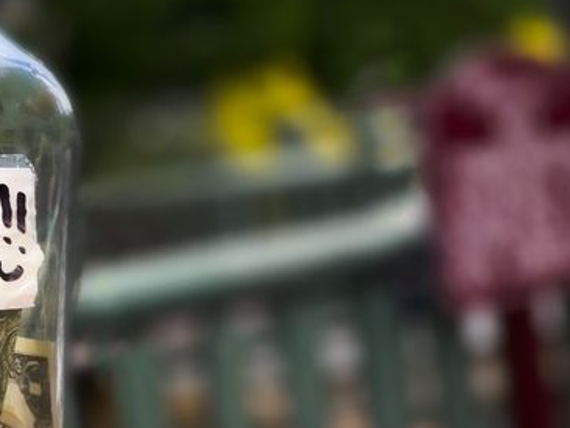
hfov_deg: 17.7
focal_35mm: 109
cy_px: 327
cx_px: 40
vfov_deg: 13.5
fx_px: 1796
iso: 50
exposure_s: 1/120
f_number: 2
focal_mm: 6
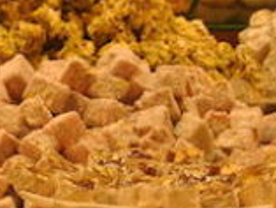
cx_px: -14
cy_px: 341
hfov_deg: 13.6
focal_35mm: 143
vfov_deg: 10.0
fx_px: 1141
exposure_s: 1/125
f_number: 3.8
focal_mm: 12.2
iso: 140
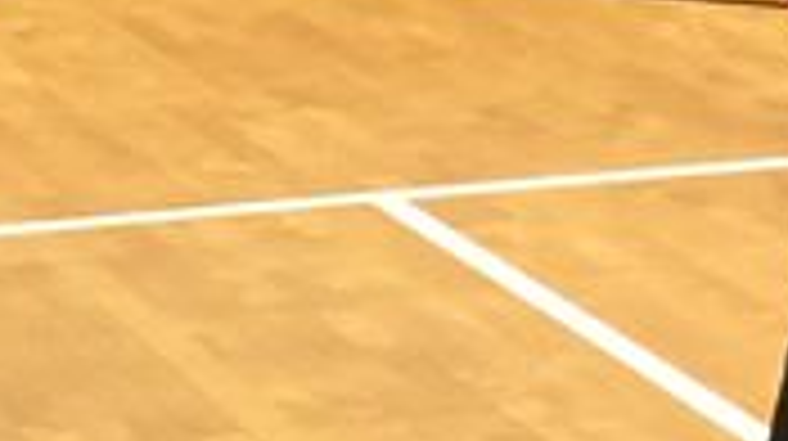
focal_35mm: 217
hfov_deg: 9.8
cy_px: -248
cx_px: -86
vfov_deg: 5.5
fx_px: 4529
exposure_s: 1/17
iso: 100
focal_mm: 4.15
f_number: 2.2
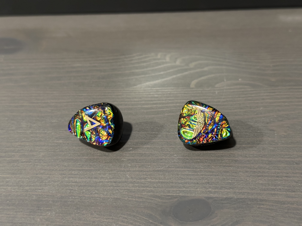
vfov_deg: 30.3
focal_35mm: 48
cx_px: 151
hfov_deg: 39.7
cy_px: 113
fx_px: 419
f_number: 1.78
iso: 400
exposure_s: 1/30
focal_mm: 6.86
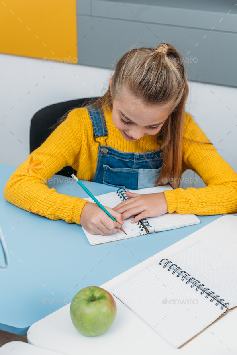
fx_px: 493
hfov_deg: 27.0
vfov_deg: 39.6
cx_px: 118
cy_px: 178
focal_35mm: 50
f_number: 4.5
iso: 100
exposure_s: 1/160
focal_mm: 50
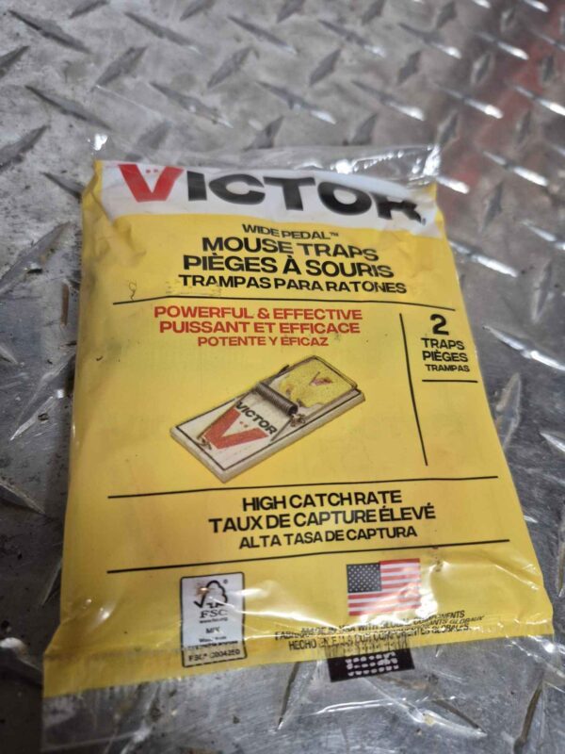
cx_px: 282
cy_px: 377
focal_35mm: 23
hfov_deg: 58.9
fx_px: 501
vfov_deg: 73.9
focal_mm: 5.4
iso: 500
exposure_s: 1/120
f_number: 1.8
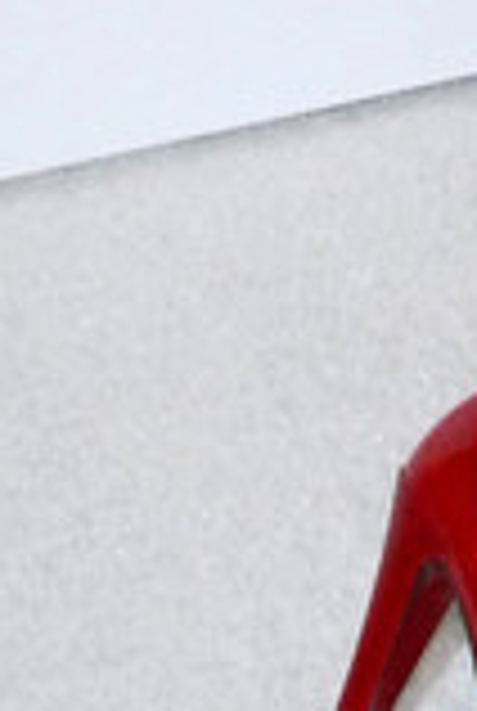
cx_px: 1060
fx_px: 5961
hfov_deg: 4.5
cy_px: -1249
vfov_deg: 6.4
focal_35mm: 301
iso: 500
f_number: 7.1
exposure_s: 1/200
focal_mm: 31
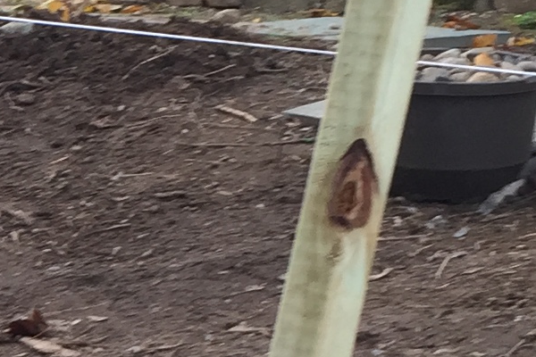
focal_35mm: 164
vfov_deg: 8.3
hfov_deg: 11.9
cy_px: 356
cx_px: -311
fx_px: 2442
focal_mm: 4.15
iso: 32
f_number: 2.2
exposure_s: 1/60
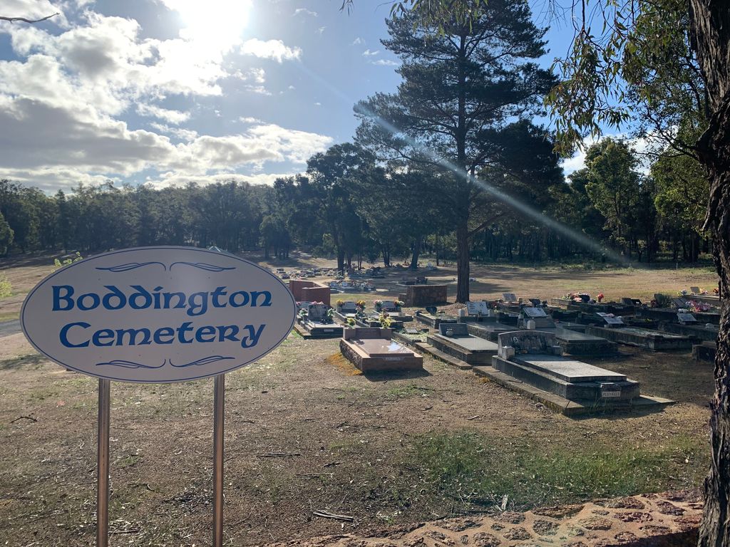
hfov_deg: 67.3
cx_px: 365
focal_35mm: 26
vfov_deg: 53.1
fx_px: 548
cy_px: 274
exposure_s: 1/1953
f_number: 1.8
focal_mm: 4.25
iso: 25
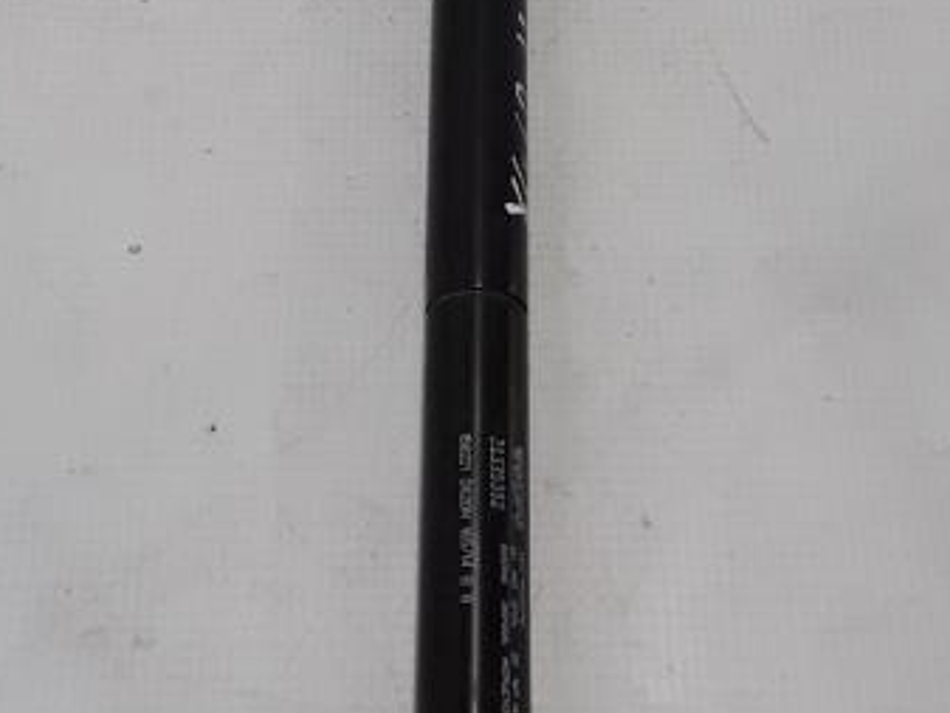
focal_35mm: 82
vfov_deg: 17.9
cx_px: 459
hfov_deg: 23.8
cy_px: 206
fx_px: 2251
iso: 64
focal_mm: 2.91
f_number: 1.9
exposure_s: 1/100
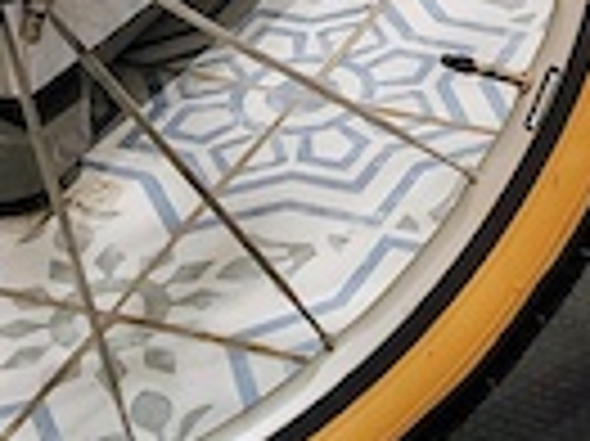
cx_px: 626
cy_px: -688
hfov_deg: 13.2
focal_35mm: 147
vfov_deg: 8.9
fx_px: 2503
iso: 1266
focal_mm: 5.56
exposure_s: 1/60
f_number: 1.8
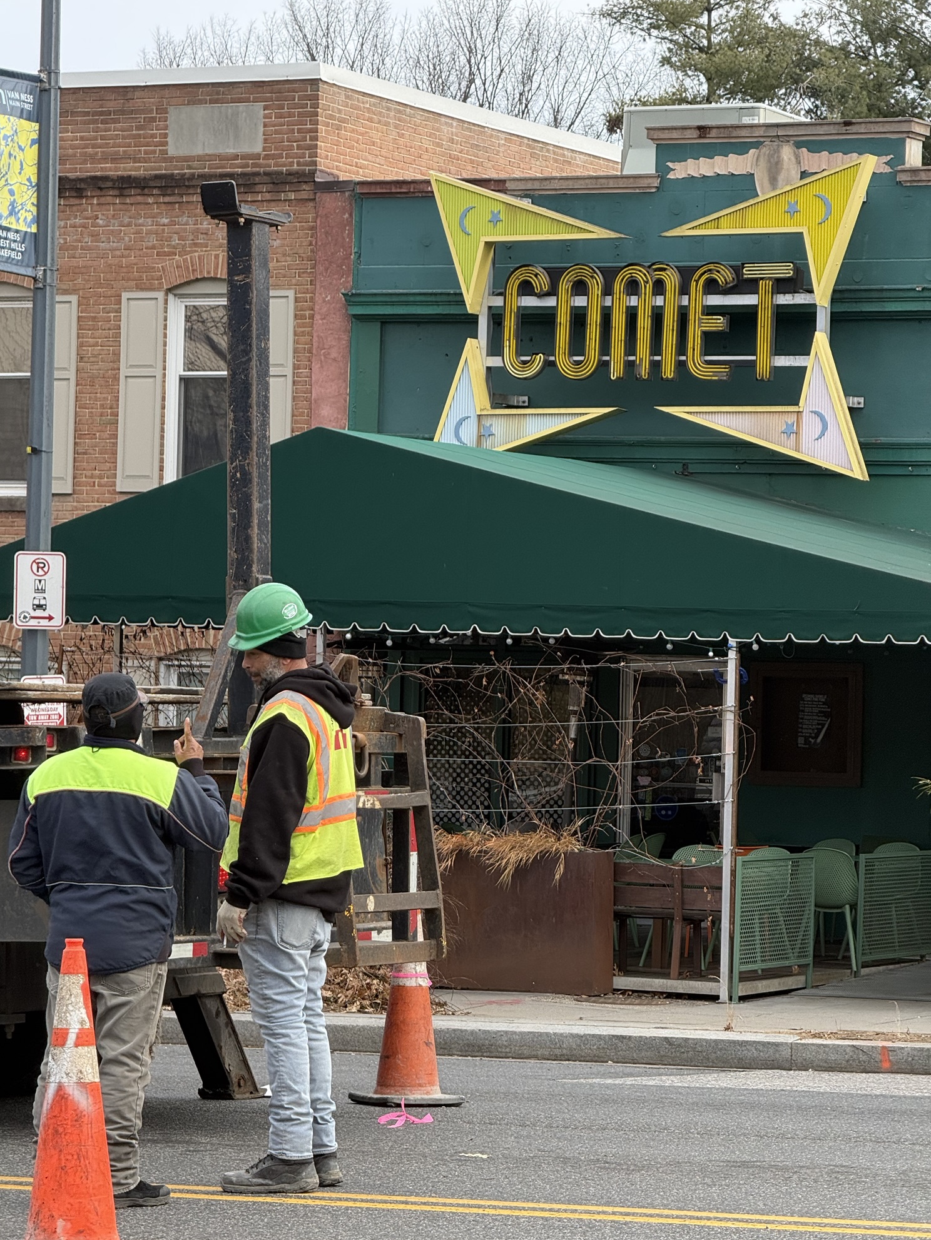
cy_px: 623
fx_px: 4338
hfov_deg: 12.3
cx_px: 464
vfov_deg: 16.3
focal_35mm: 121
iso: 64
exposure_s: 1/227
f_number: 2.8
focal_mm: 15.66
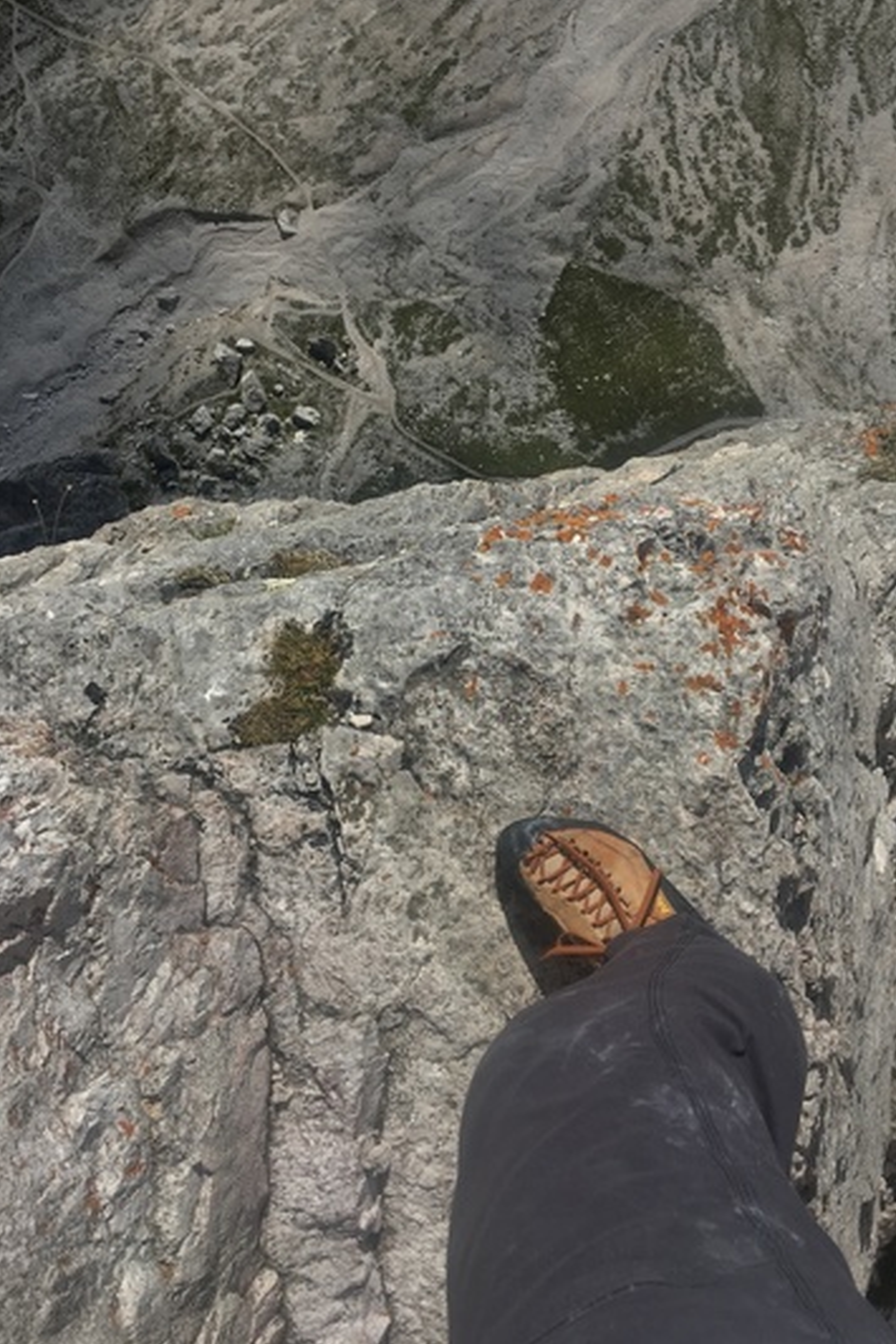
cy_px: 591
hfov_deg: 38.9
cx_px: 475
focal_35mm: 34
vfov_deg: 55.6
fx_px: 1268
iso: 25
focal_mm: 4.15
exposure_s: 1/2481
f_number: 2.2
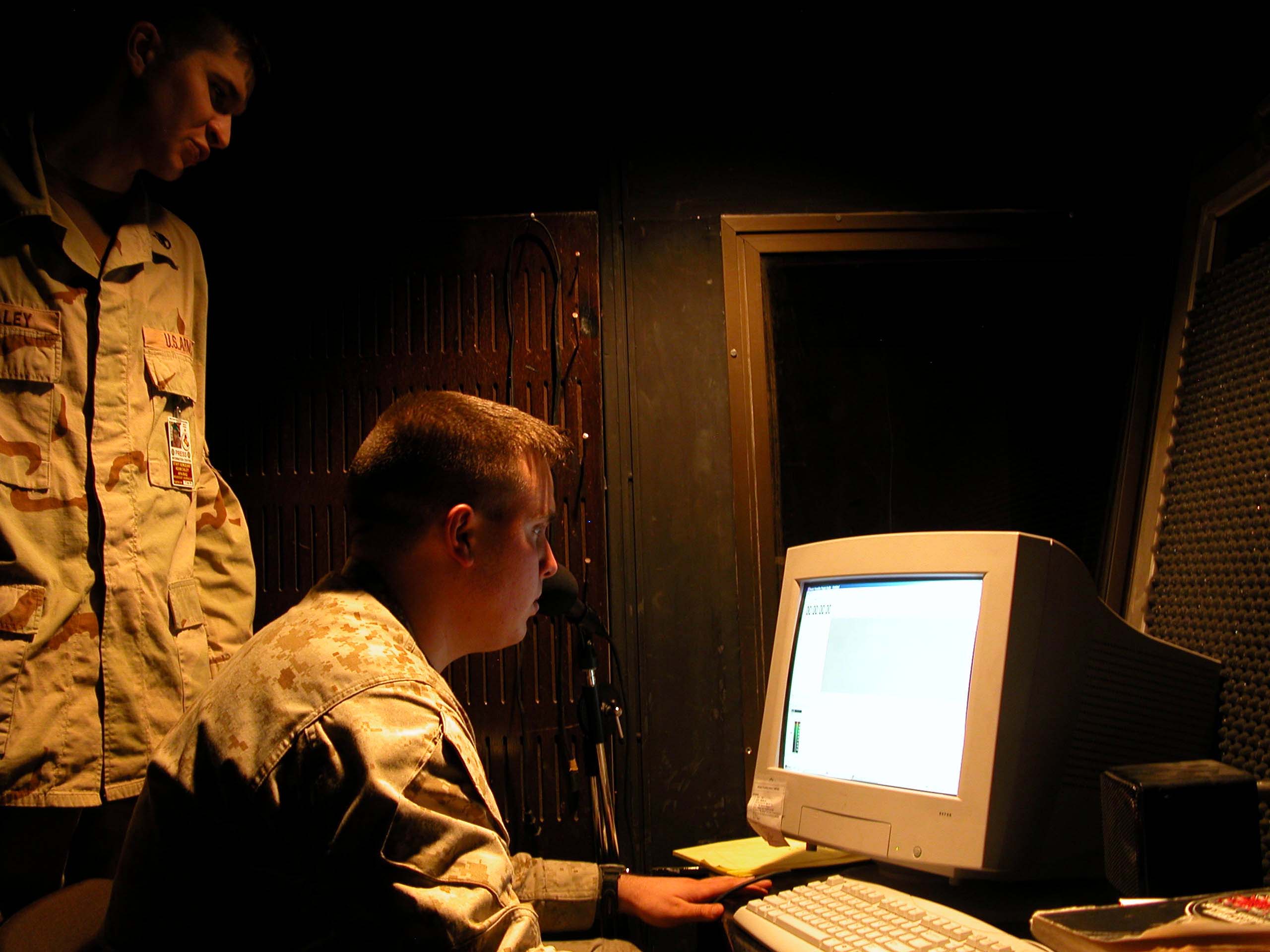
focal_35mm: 35
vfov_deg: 40.7
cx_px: 635
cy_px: 476
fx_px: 1284
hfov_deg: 52.6
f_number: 2.8
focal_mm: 8.9
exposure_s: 1/4.6
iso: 168
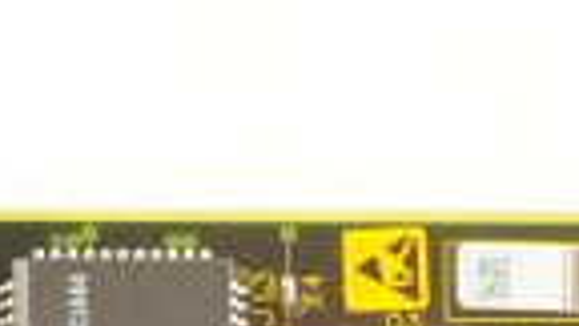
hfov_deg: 9.9
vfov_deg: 5.4
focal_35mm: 218
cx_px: 285
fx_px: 3347
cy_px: 702
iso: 1600
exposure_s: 1/125
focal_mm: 50
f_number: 10
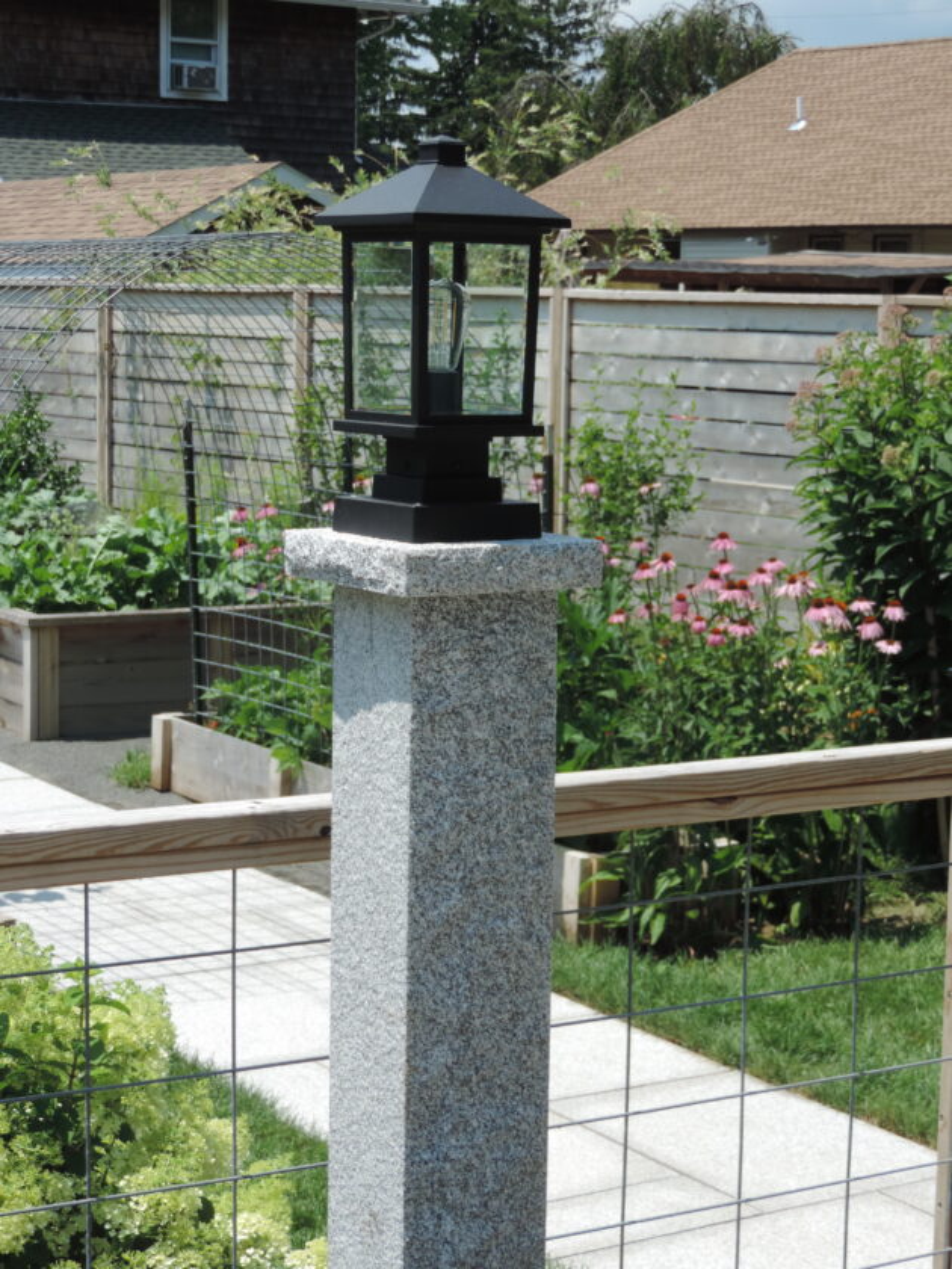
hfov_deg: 19.6
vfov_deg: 26.0
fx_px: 2750
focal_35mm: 75
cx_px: 476
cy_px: 634
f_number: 3.9
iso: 80
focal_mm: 13.3
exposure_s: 1/640
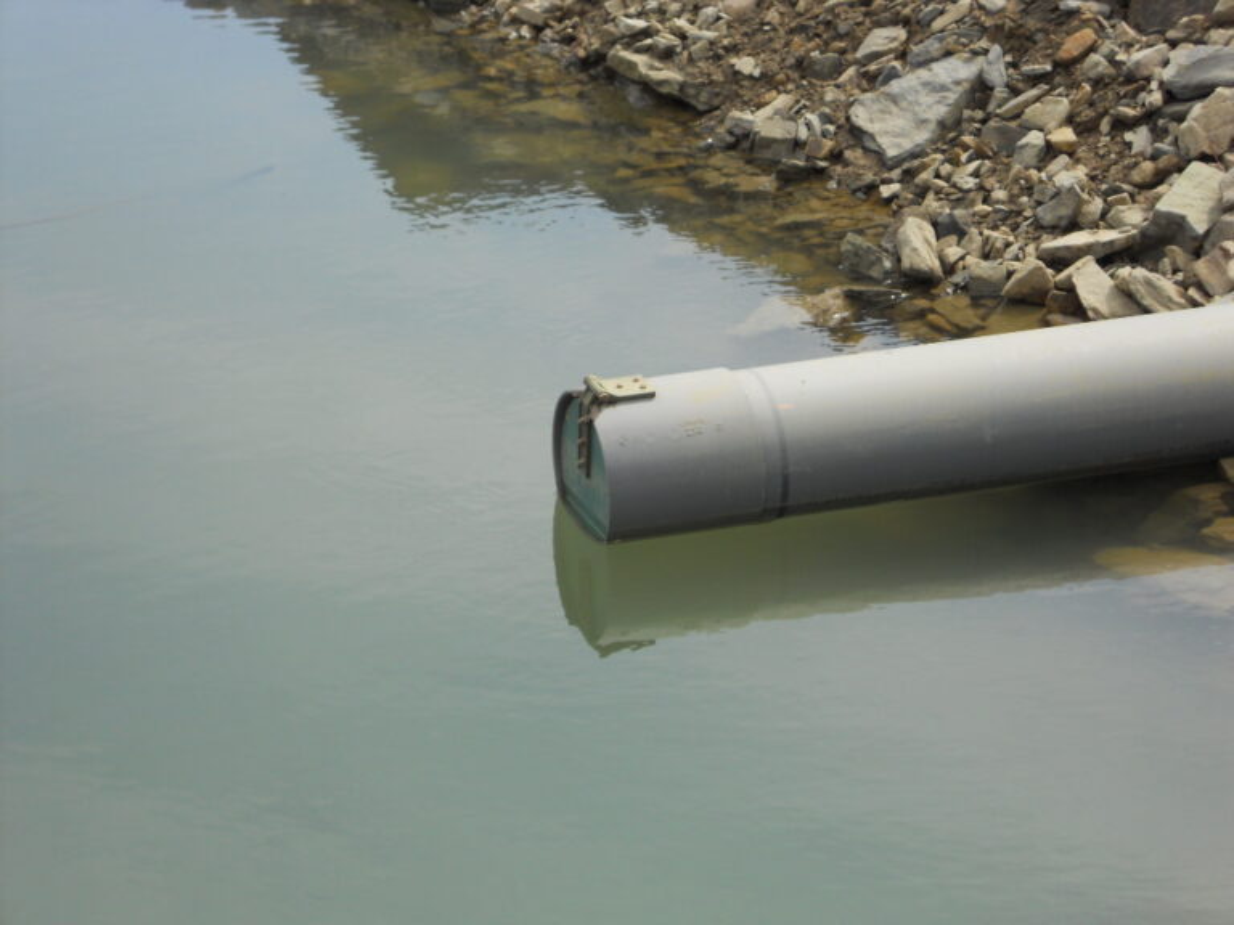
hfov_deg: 18.2
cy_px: 462
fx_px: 3850
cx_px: 617
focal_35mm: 108
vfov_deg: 13.7
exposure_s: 1/320
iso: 80
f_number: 5.9
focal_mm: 19.6
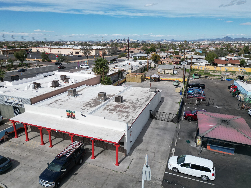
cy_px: 94
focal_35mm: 24
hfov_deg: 71.6
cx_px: 126
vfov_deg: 56.8
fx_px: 174
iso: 140
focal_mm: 6.72
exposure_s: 1/5000
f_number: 1.7
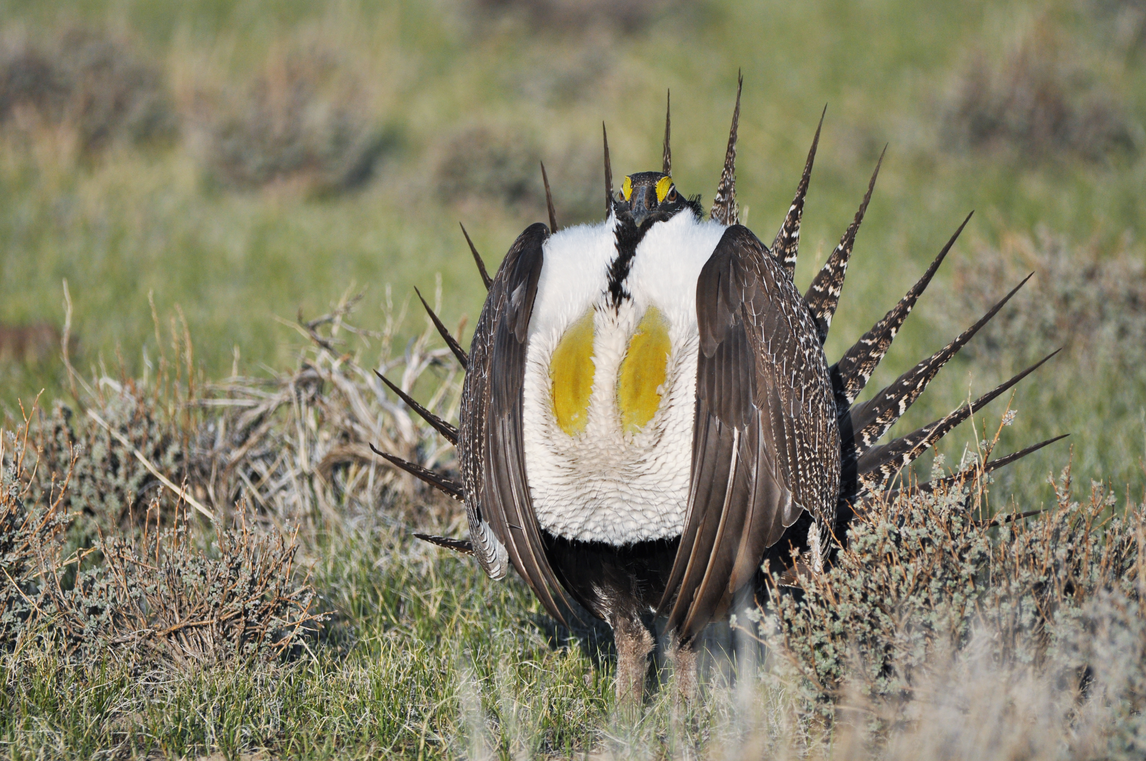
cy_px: 380
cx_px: 573
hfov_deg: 2.8
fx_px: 23846
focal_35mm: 750
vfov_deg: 1.8
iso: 360
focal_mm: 500
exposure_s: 1/2000
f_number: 6.3
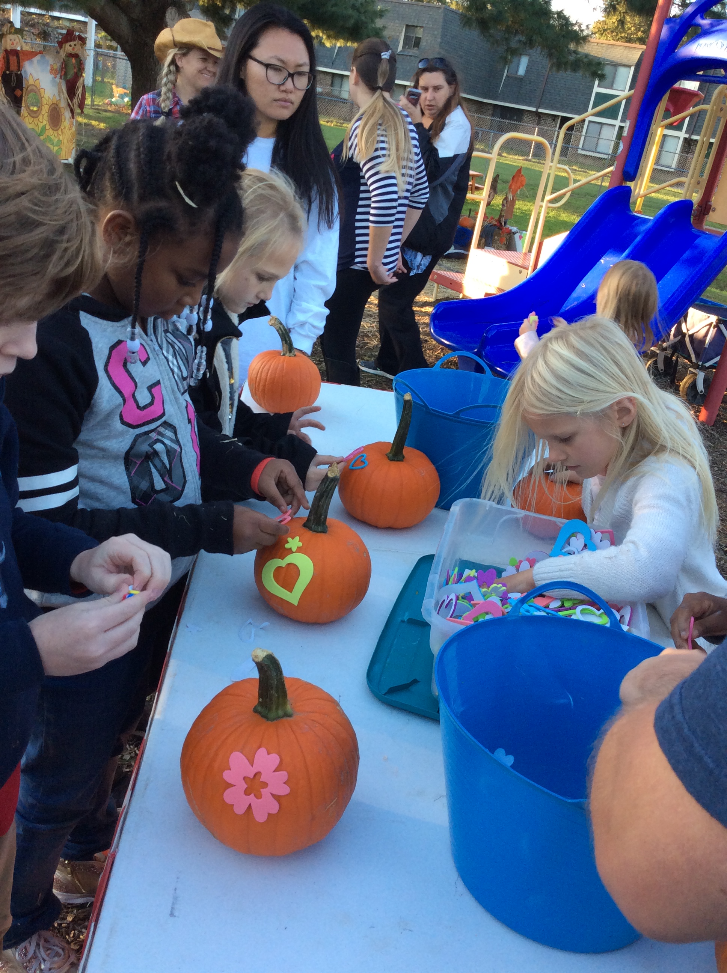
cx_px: 364
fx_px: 898
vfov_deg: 56.9
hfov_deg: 44.1
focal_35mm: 32
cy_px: 486
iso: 50
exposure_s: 1/120
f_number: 2.4
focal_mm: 3.3
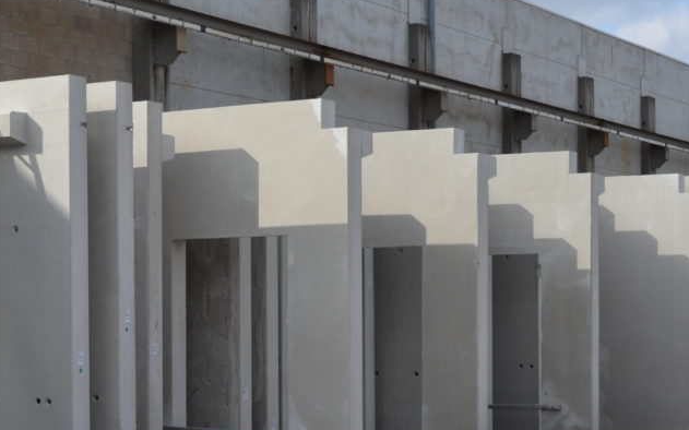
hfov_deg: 23.7
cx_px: 185
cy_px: 305
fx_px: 1630
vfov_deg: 15.0
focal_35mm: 87
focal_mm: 35
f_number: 8
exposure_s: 1/250
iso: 100
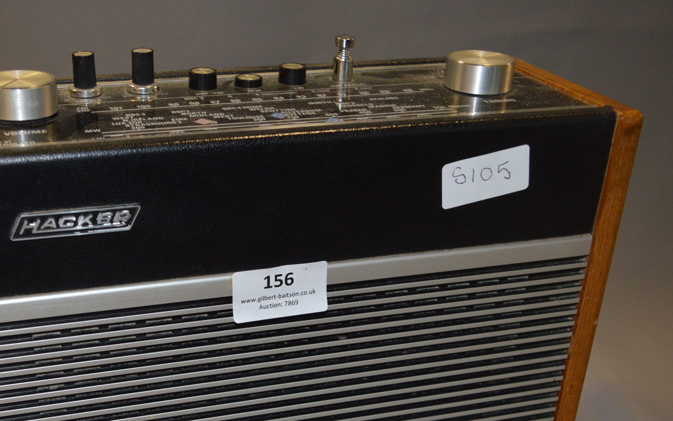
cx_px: 246
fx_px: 932
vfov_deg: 25.2
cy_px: 309
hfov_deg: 39.4
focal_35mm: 51
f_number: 3.8
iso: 900
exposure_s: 1/60
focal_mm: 21
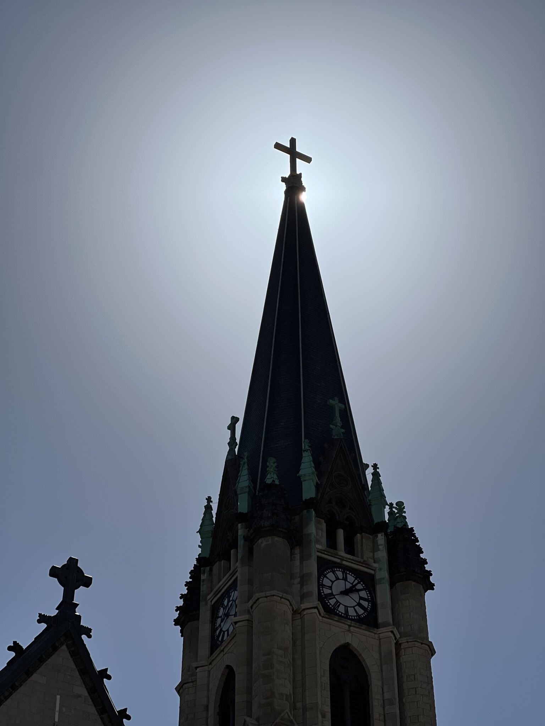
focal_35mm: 77
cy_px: 363
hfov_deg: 19.1
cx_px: 272
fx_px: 1616
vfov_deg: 25.3
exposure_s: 1/279
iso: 25
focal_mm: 9
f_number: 2.8
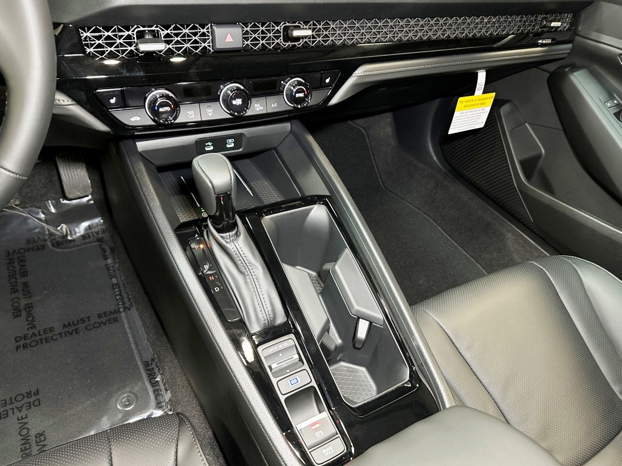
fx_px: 431
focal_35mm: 24
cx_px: 311
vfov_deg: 56.8
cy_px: 233
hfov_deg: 71.6
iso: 1000
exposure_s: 1/30
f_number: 1.78
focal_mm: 6.86
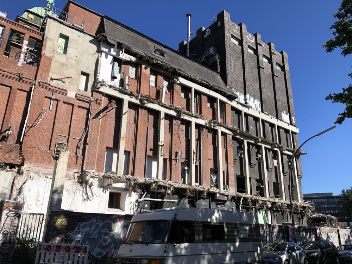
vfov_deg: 49.7
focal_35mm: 28
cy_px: 132
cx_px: 176
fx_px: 285
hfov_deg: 63.4
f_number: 1.8
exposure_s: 1/2288
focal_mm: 4
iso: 20
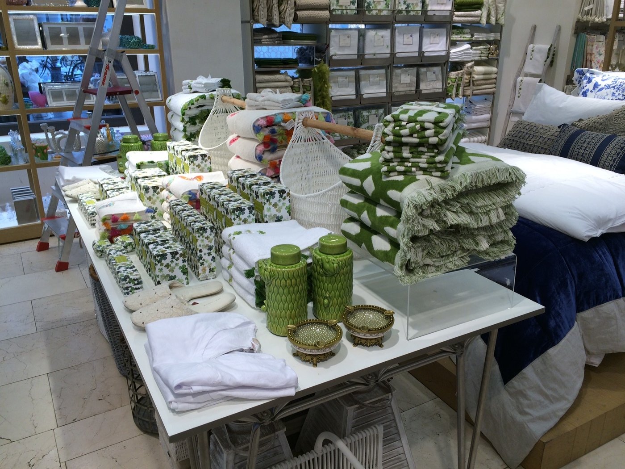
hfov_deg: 61.7
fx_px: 524
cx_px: 312
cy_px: 234
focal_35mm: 29
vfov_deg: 48.2
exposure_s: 1/100
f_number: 2.2
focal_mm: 4.15
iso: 40
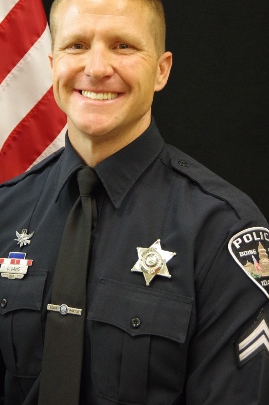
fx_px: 888
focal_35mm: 79
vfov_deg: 25.6
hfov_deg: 17.2
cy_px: 156
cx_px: 99
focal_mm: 40
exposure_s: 1/30
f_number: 4.5
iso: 3200
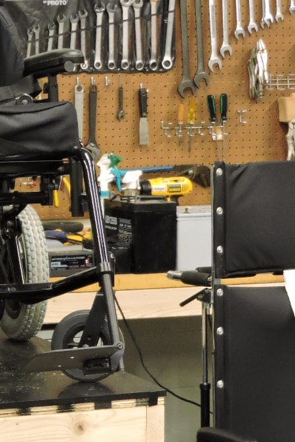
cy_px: 202
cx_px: -214
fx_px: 1819
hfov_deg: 8.9
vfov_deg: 13.9
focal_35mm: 148
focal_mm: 10.7
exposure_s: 1/20
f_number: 3.7
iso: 400
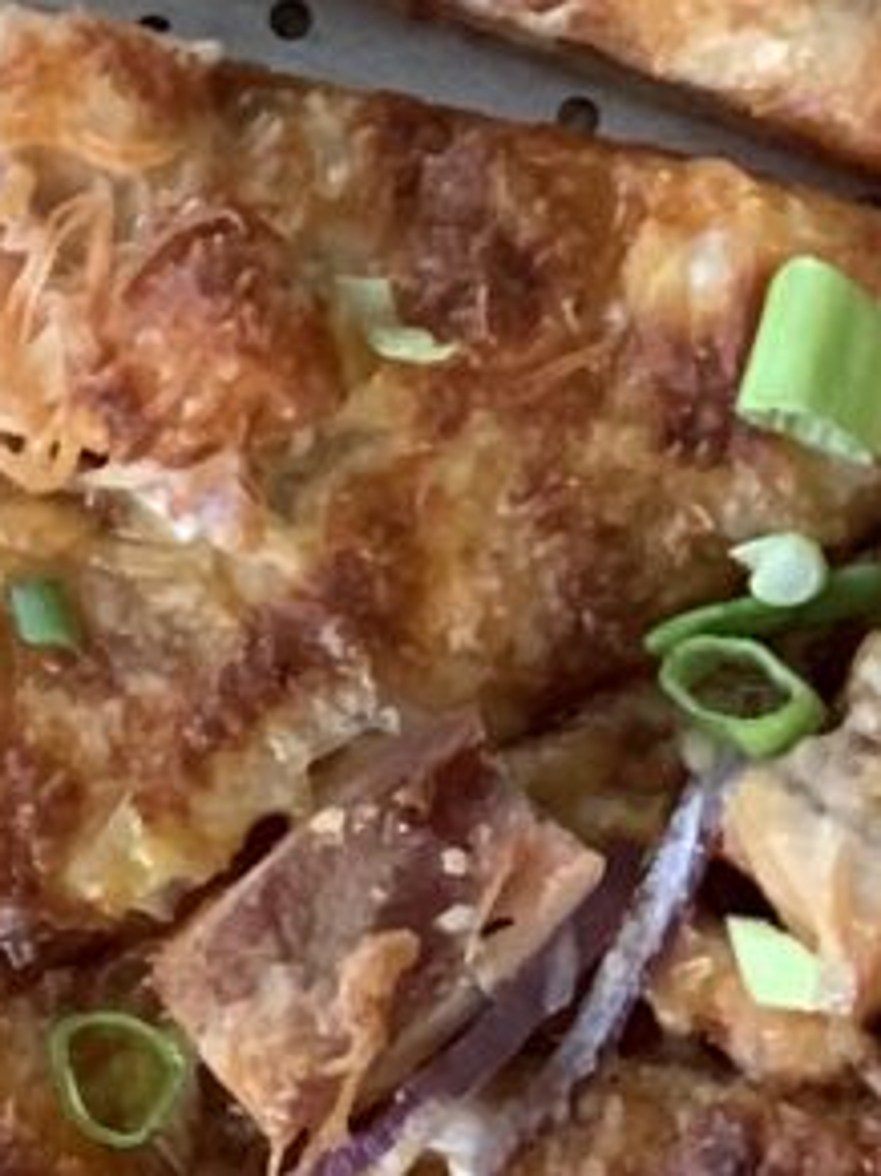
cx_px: -1507
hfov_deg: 4.0
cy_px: 1701
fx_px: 12429
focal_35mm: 366
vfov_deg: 5.4
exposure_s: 1/65
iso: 125
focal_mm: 6
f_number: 2.4
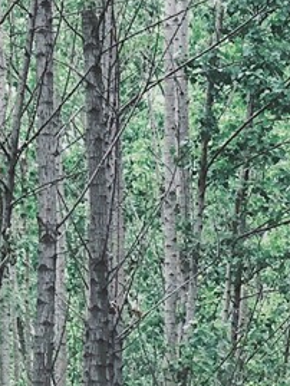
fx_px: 2835
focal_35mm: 254
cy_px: 529
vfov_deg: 7.7
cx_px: 408
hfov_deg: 5.8
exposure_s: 1/30
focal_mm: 6.6
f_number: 2.8
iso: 40
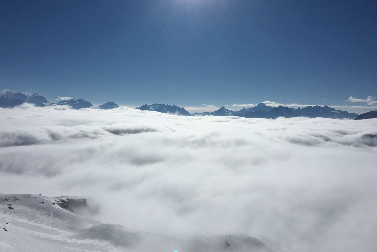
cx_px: 186
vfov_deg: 42.3
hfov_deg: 60.3
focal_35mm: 31
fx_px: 325
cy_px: 112
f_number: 2.2
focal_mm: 4.15
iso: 25
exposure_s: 1/15385
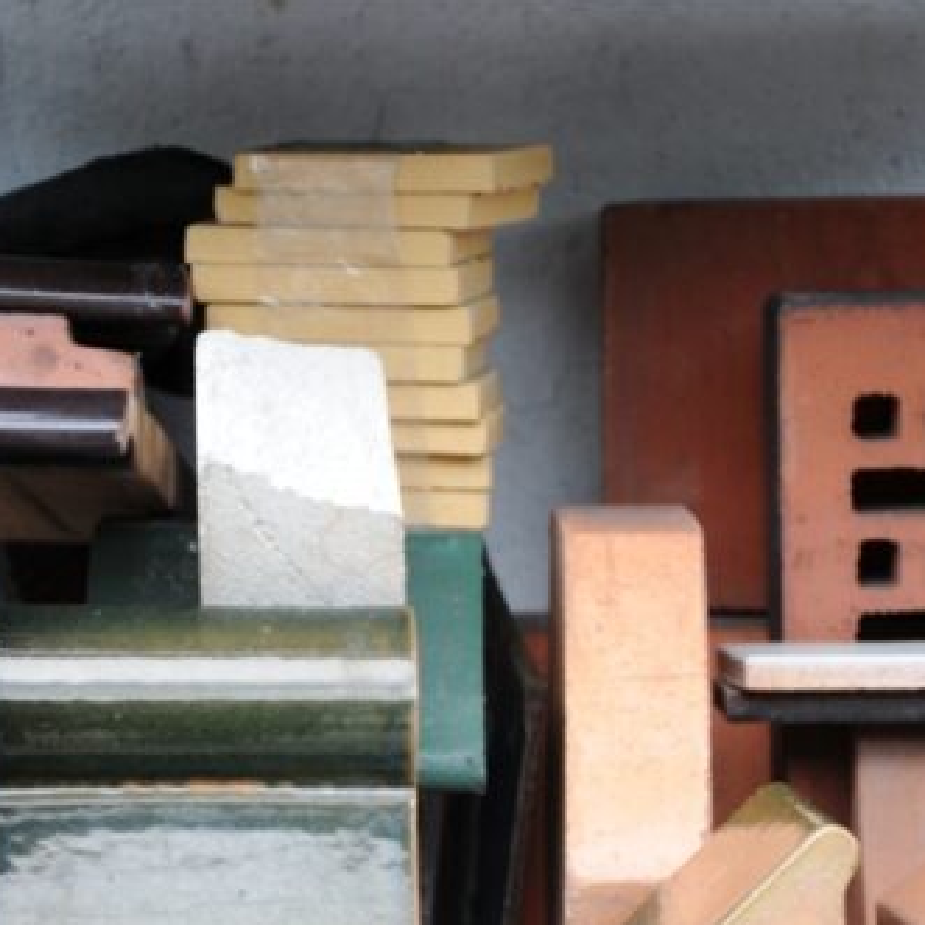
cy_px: 573
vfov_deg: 9.0
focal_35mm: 195
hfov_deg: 9.0
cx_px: 548
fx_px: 5895
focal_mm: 66
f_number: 5.3
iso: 200
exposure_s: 1/80
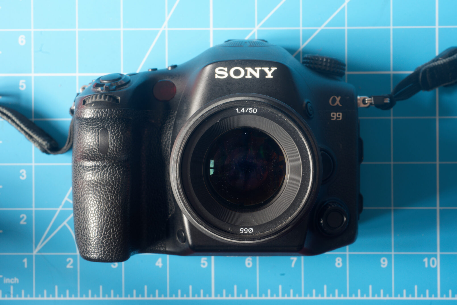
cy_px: 152
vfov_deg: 27.0
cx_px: 228
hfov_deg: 39.6
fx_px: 635
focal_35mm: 50
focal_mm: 50
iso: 200
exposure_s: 1/1.25
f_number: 13
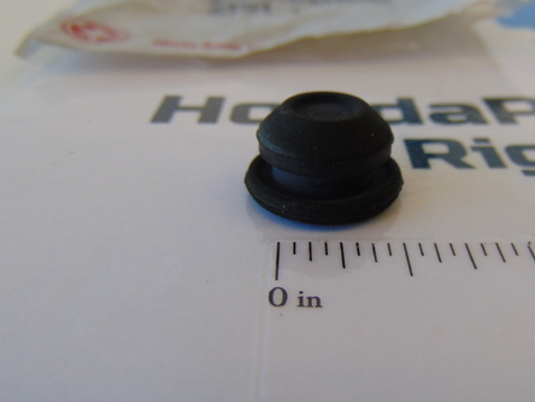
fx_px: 556
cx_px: 327
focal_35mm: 36
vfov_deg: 39.6
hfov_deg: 50.9
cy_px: 186
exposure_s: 1/160
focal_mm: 4.5
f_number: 3
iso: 80
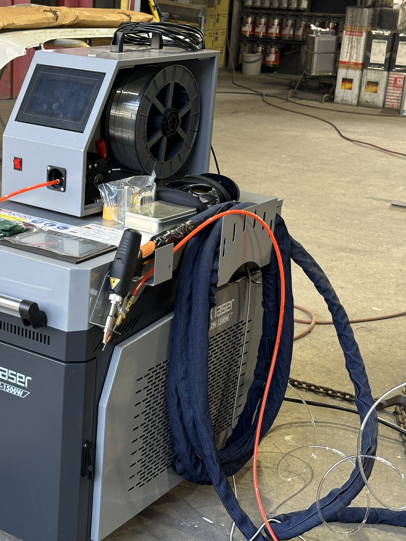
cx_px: 76
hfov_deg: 22.3
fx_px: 1016
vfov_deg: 29.8
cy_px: 273
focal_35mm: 65
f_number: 1.78
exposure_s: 1/60
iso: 80
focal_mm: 6.86
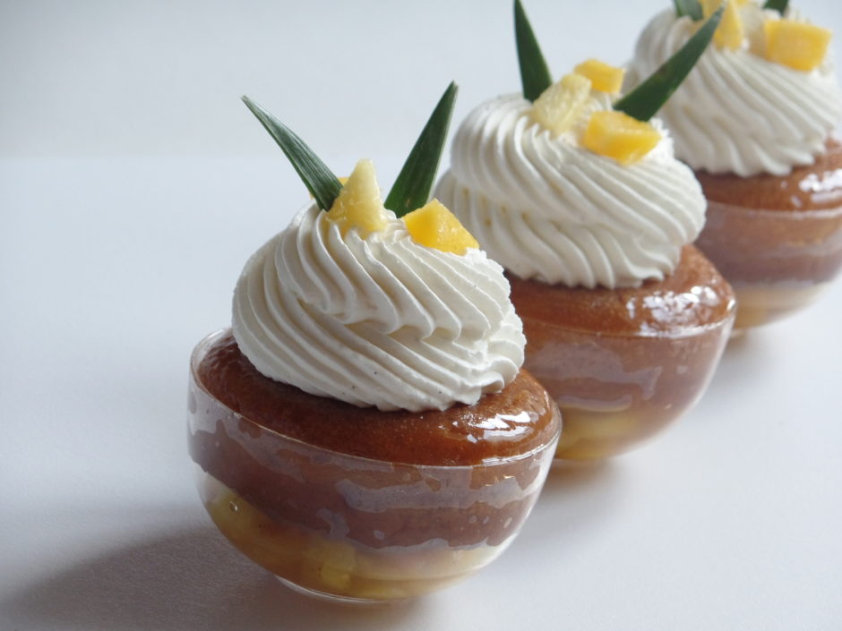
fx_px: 4208
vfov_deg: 8.6
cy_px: 316
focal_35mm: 173
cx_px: 421
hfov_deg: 11.4
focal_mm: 30.8
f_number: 4.5
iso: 320
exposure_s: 1/60
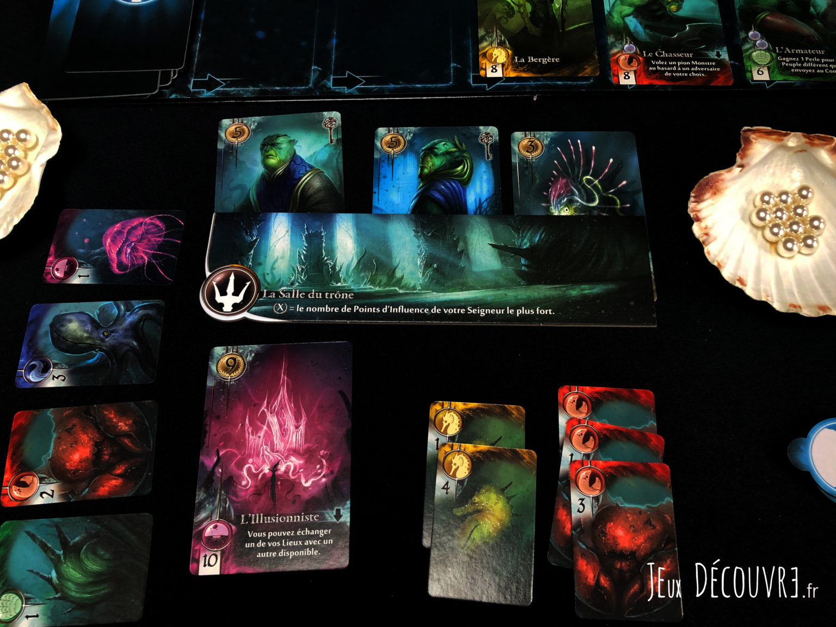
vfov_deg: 49.7
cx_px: 418
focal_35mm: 28
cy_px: 314
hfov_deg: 63.4
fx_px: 676
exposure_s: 1/20
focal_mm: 3.99
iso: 40
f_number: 1.8
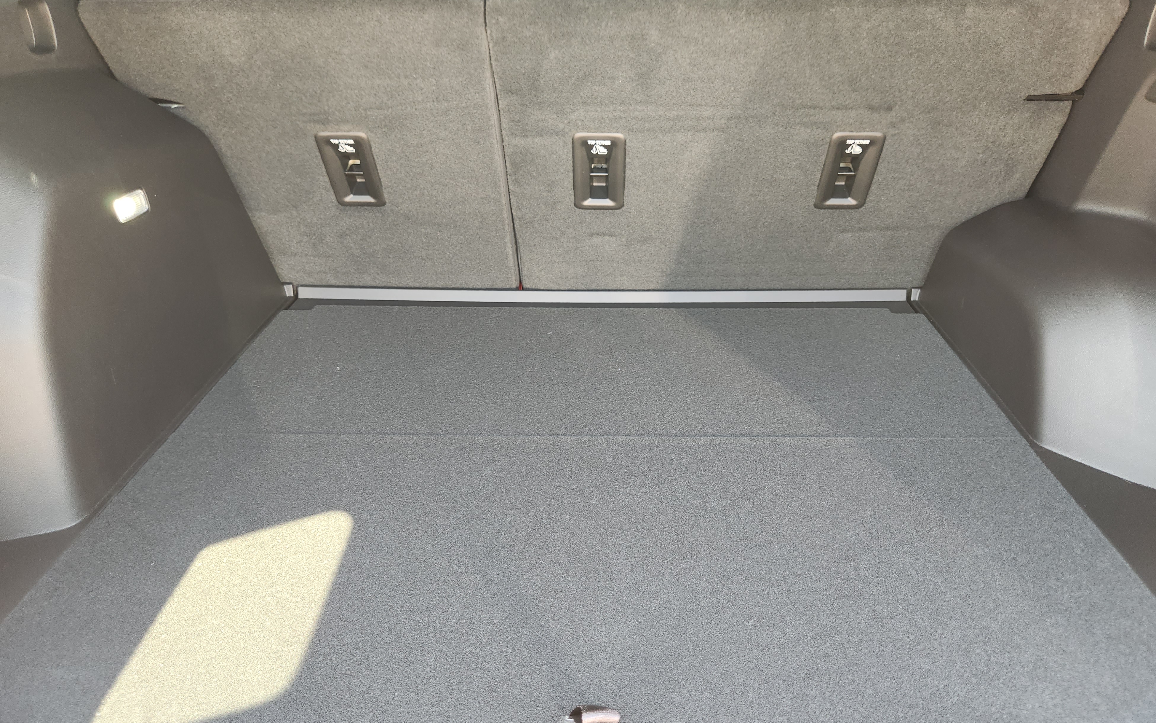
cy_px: 442
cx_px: 583
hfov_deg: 72.5
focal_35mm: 25
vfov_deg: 48.9
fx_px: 788
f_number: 1.8
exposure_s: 1/120
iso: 160
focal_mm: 5.4
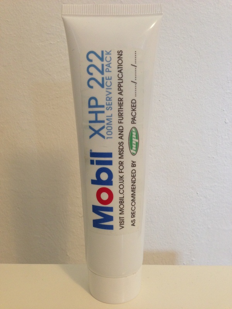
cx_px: 116
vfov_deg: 55.4
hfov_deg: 42.9
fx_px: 295
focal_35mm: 33
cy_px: 154
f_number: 2.4
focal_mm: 4.12
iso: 125
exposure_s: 1/20
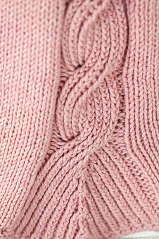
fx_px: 1027
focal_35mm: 155
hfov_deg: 8.9
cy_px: 134
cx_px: 103
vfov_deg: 13.2
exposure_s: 1/125
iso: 160
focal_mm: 105
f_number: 5
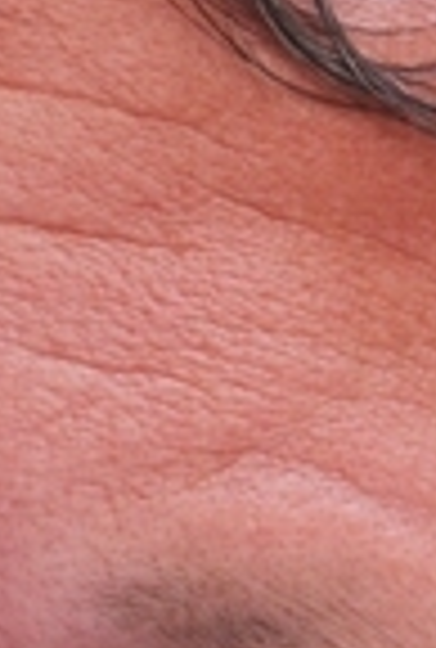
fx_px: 9617
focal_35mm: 533
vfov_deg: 3.8
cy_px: 1069
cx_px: 74
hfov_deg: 2.6
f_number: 5.6
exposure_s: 1/125
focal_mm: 55
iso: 200
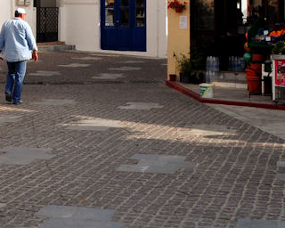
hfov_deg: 18.8
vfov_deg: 15.4
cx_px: -77
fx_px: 801
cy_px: -66
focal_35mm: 95
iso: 200
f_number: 10
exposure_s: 1/200
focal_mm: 18
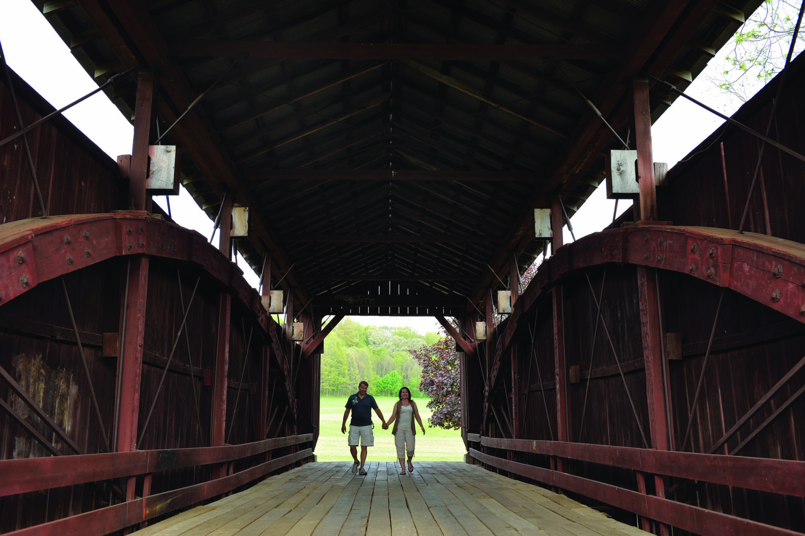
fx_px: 760
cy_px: 268
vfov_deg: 38.8
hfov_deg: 55.8
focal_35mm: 34
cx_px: 402
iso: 200
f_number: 5
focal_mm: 34
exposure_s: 1/80
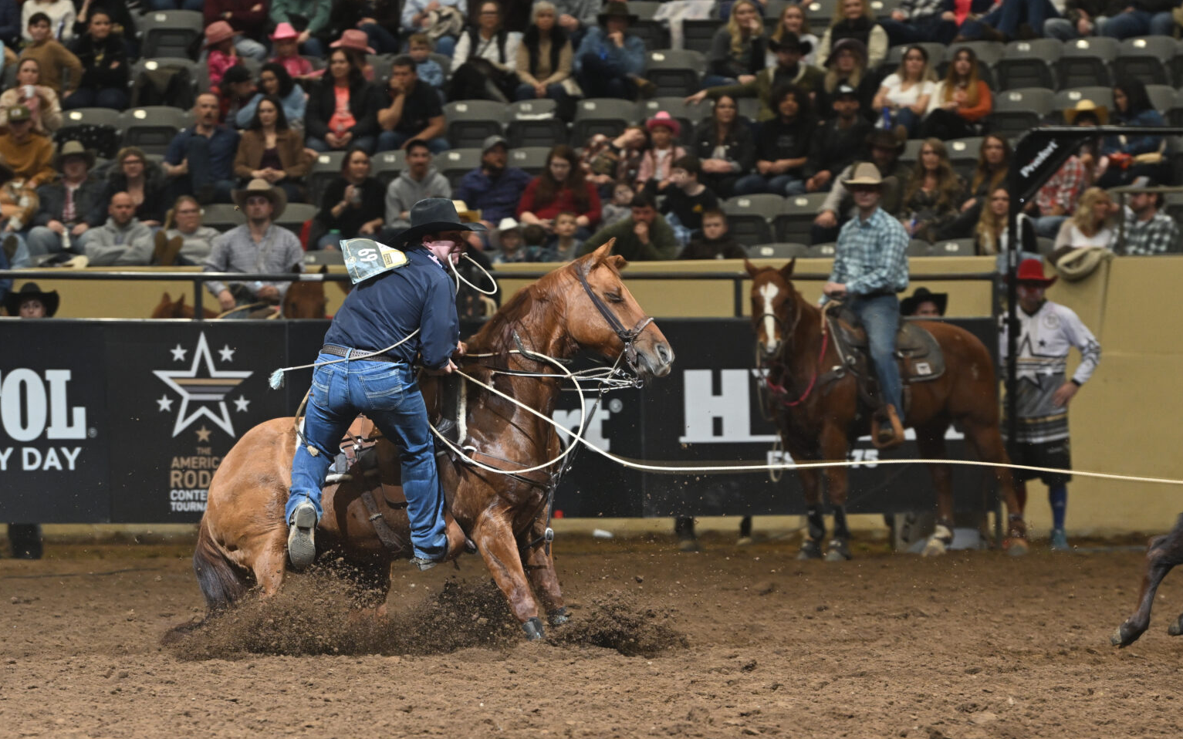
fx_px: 9382
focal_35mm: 291
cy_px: 390
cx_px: 592
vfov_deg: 4.5
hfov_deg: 7.2
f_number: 4.5
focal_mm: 190
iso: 1250
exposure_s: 1/250
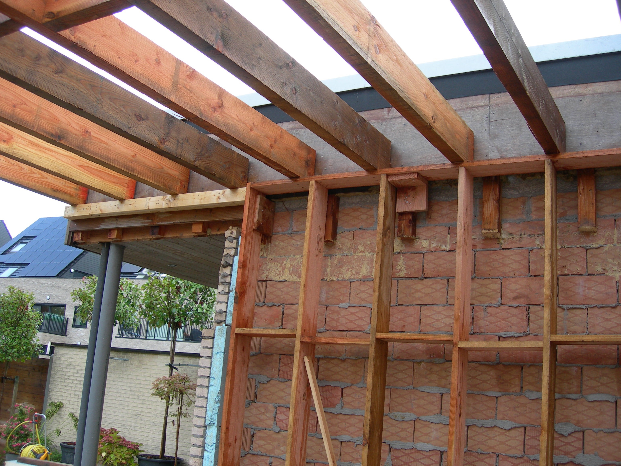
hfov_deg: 49.0
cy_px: 233
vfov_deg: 37.7
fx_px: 682
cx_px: 310
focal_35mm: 38
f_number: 2.8
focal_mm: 7.8
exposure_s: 1/94
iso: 50
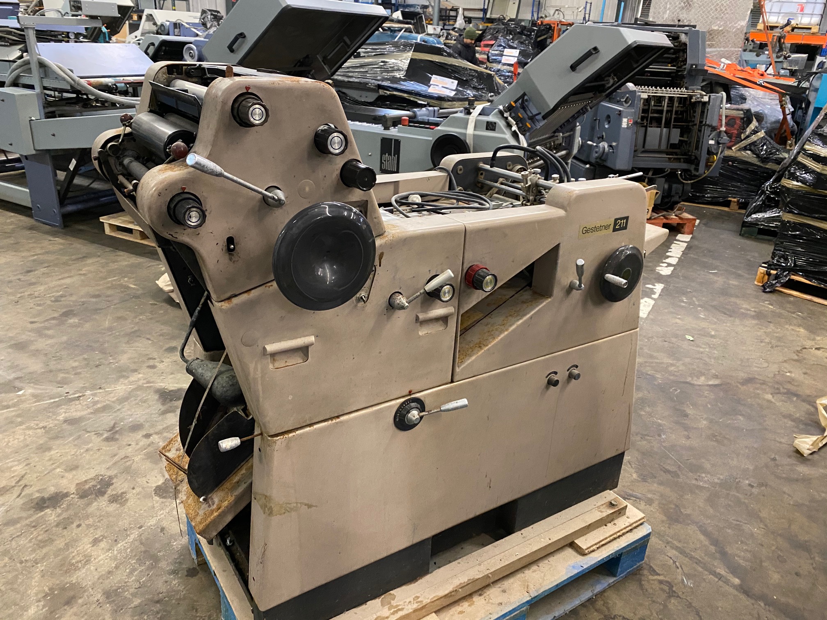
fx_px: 621
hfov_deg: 67.3
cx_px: 414
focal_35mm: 26
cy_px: 310
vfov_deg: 53.1
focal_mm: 4.25
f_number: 1.8
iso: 500
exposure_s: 1/33
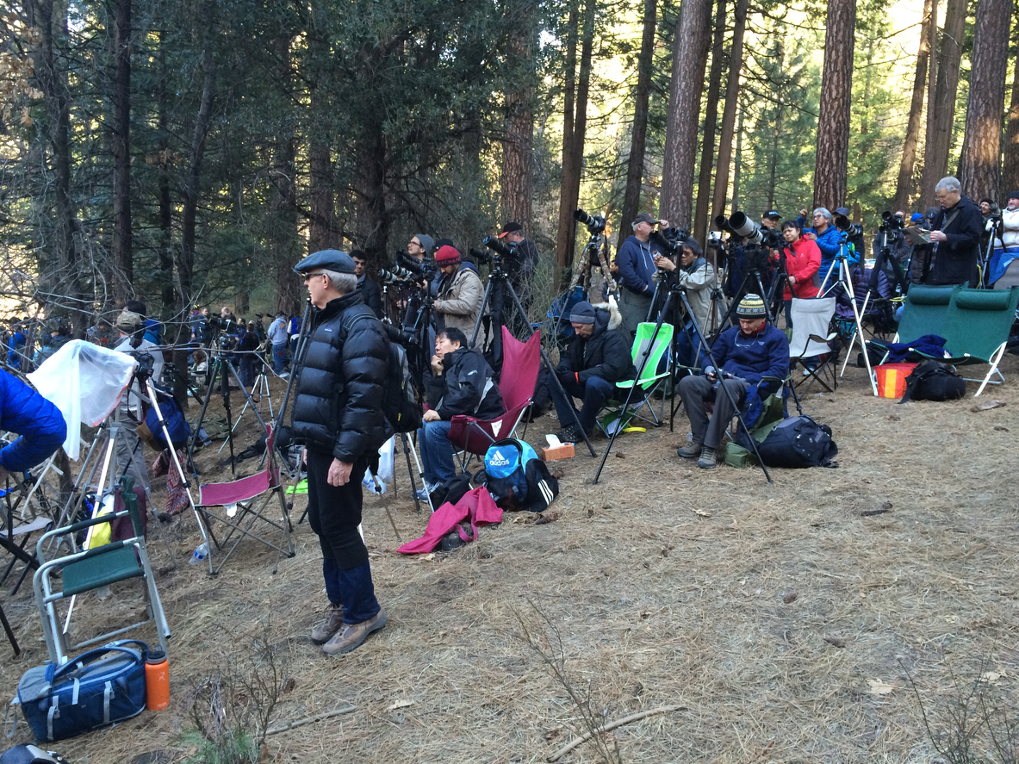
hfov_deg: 61.7
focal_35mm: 29
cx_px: 510
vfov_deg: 48.2
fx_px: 854
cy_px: 382
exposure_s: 1/30
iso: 64
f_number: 2.2
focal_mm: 4.15
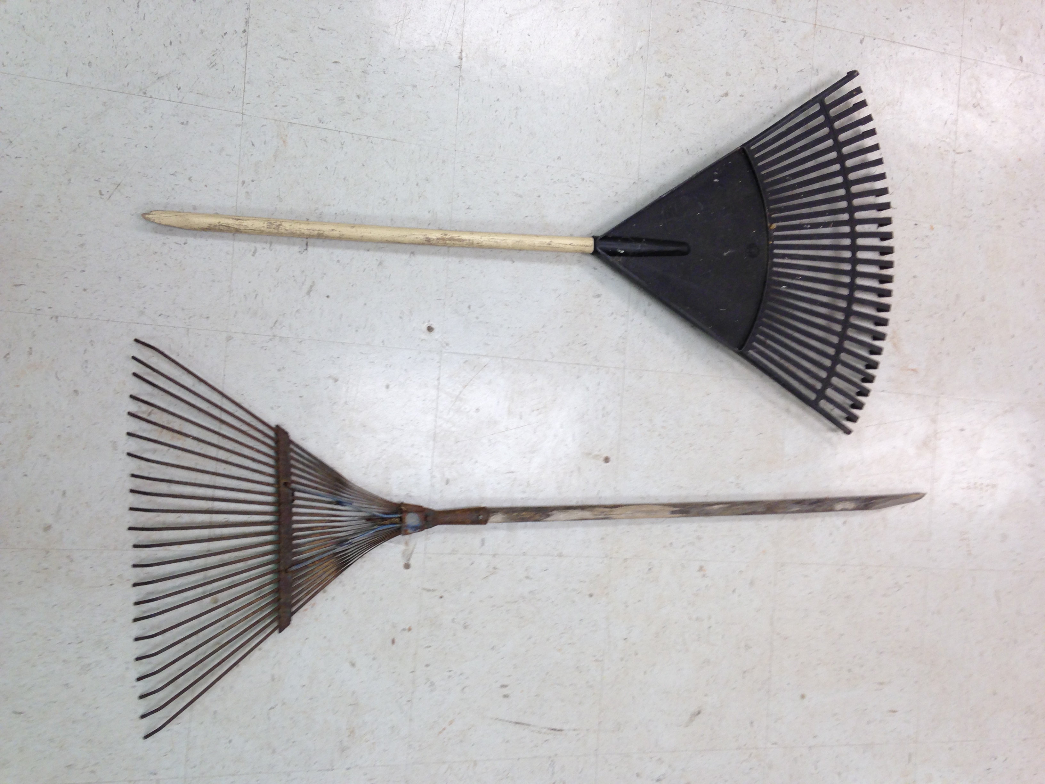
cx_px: 522
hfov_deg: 55.4
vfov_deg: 42.9
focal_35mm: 33
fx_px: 996
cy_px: 392
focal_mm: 4.12
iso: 50
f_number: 2.4
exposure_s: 1/30
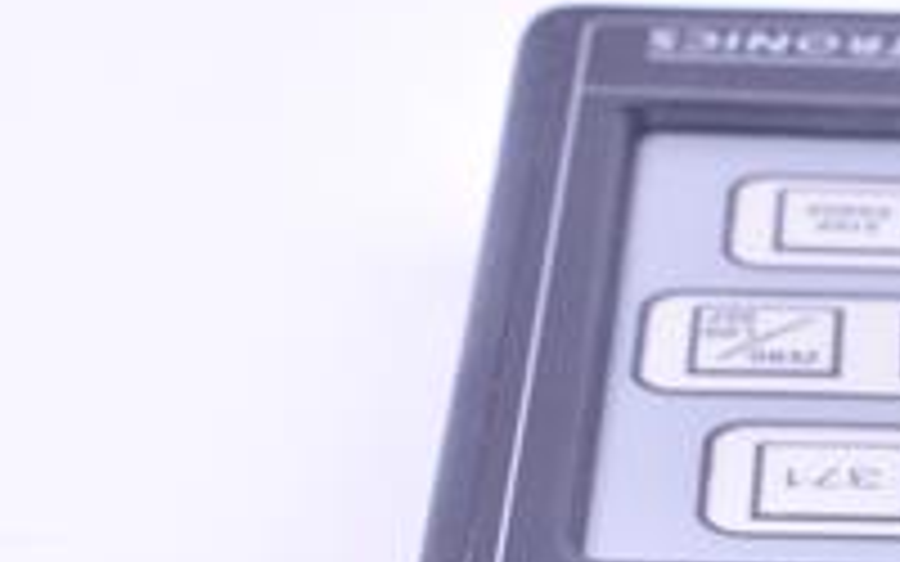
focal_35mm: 147
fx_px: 3606
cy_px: 841
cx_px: 914
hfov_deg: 14.0
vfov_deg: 8.7
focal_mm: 32
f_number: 10
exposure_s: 1/200
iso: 200
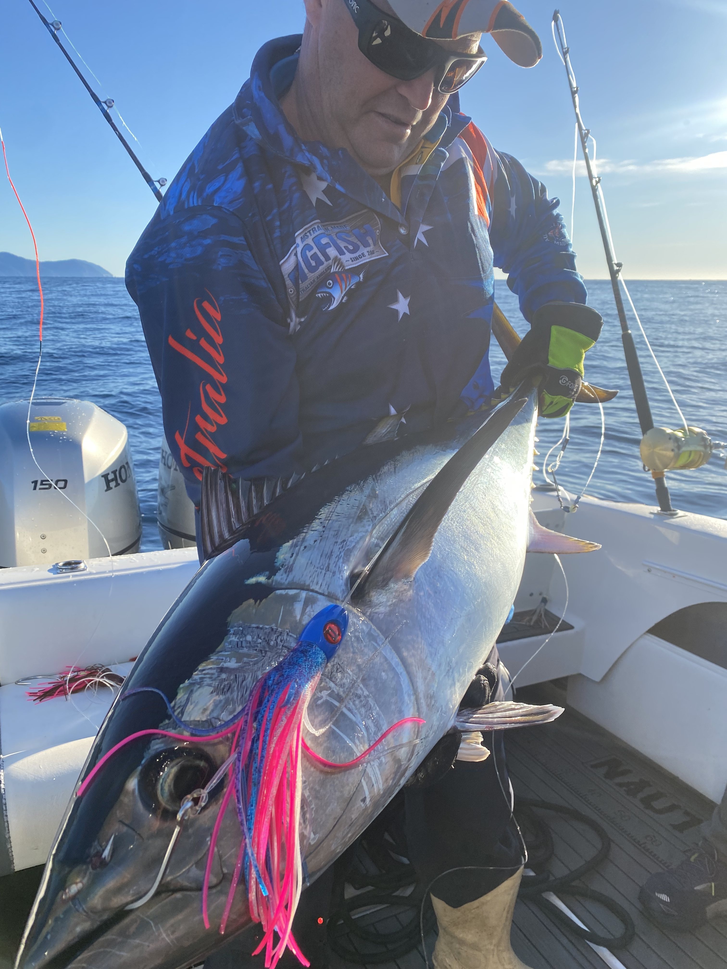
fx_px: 728
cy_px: 484
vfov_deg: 67.3
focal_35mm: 26
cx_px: 364
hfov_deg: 53.1
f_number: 1.8
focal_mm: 4.25
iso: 32
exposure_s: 1/973
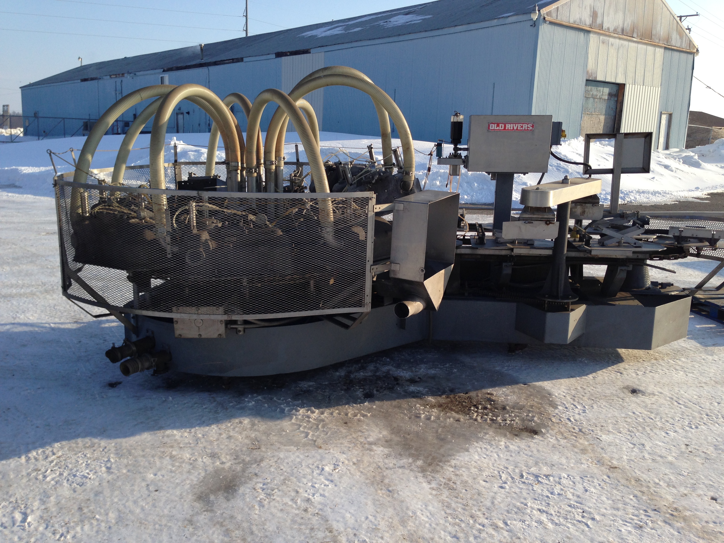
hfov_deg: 55.4
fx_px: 690
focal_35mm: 33
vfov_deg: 42.9
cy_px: 272
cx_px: 362
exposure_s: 1/1106
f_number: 2.4
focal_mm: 4.12
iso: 50
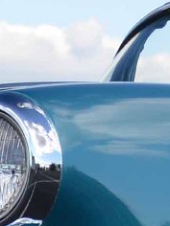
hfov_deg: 3.4
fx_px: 2848
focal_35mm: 435
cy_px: 111
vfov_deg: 4.6
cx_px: 175
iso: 200
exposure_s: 1/200
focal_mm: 29
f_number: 7.1
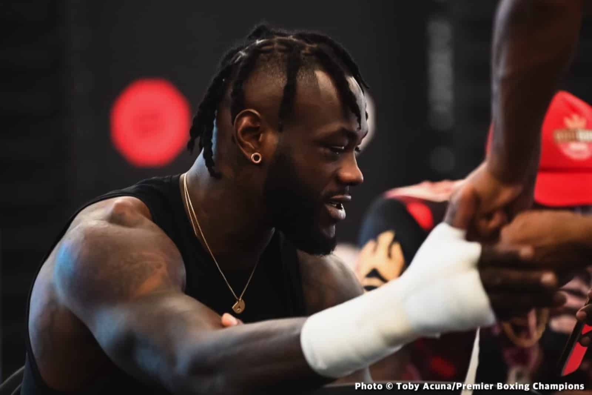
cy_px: 198
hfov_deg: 10.3
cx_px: 296
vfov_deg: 6.9
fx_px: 3288
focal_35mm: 200
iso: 8000
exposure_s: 1/200
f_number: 4
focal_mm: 200
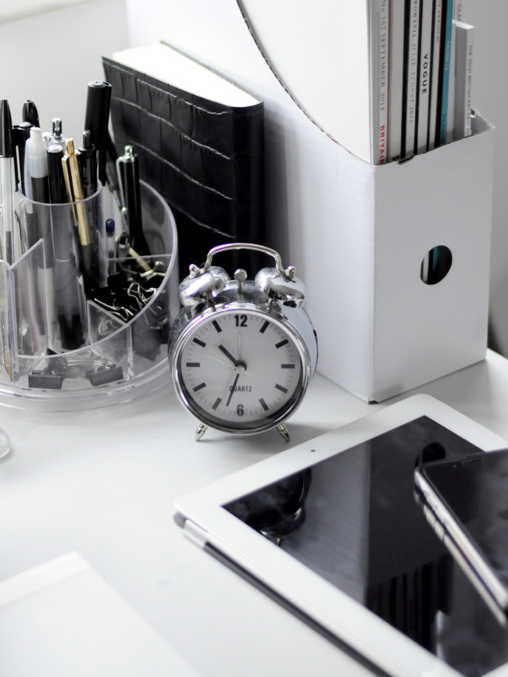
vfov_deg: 19.6
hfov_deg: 14.8
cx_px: 246
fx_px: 1957
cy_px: 229
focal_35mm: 100
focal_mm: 50
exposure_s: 1/125
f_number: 1.8
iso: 800
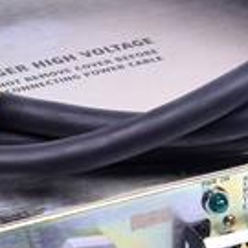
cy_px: 208
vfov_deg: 10.6
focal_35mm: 164
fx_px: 1328
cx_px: 125
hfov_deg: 10.7
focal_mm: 29
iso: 200
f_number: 11
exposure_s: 1/250
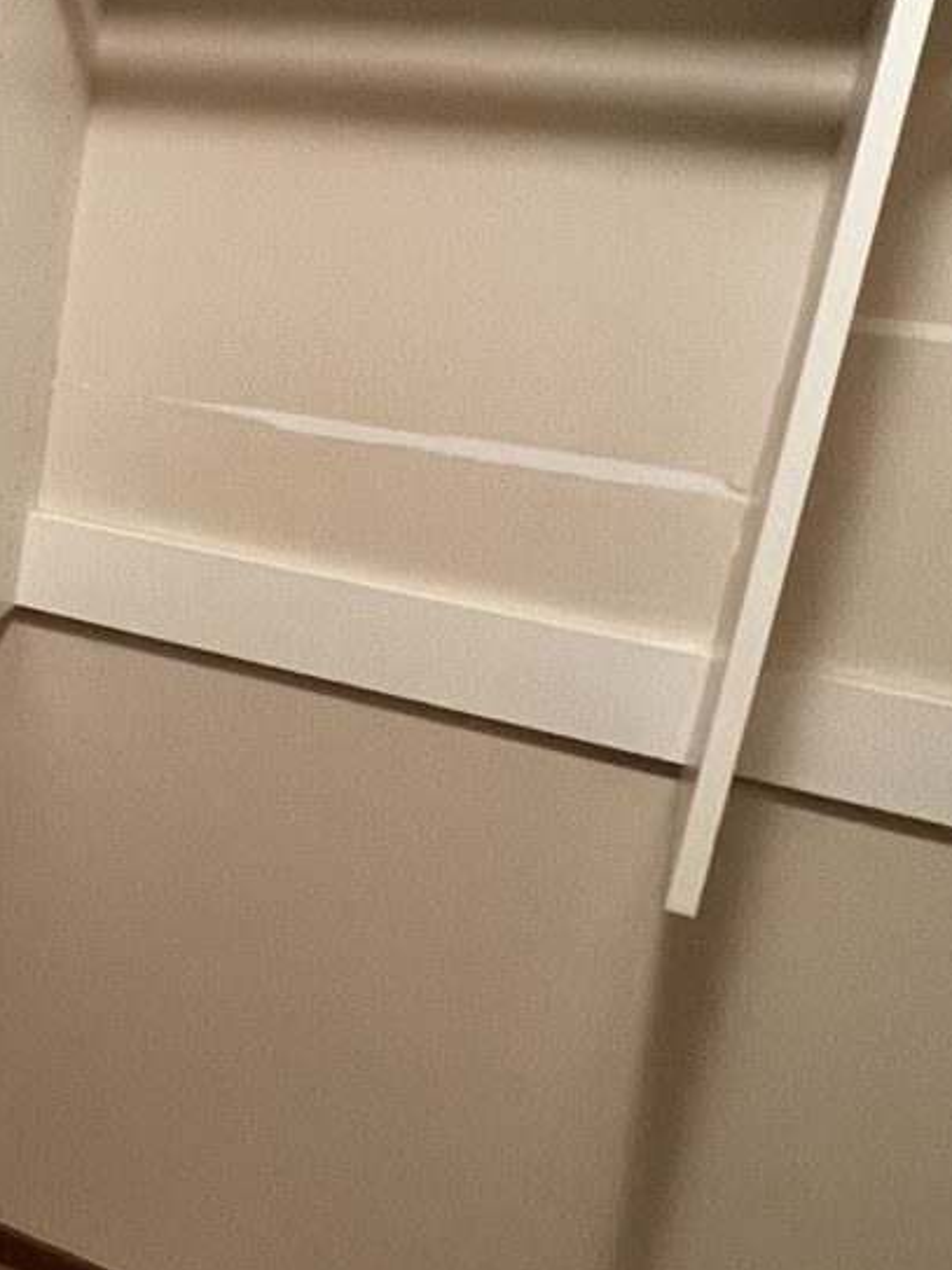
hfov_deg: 23.2
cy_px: 470
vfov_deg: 40.9
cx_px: -585
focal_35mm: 46
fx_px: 1687
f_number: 1.8
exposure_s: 1/60
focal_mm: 1.57
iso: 400
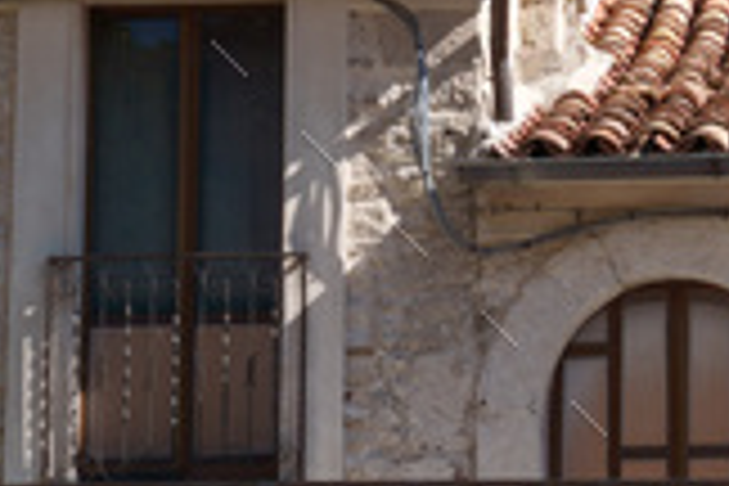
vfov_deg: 5.5
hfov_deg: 8.3
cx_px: 702
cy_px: 88
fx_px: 5022
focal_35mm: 248
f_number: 8
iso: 100
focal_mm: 68
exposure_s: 1/50
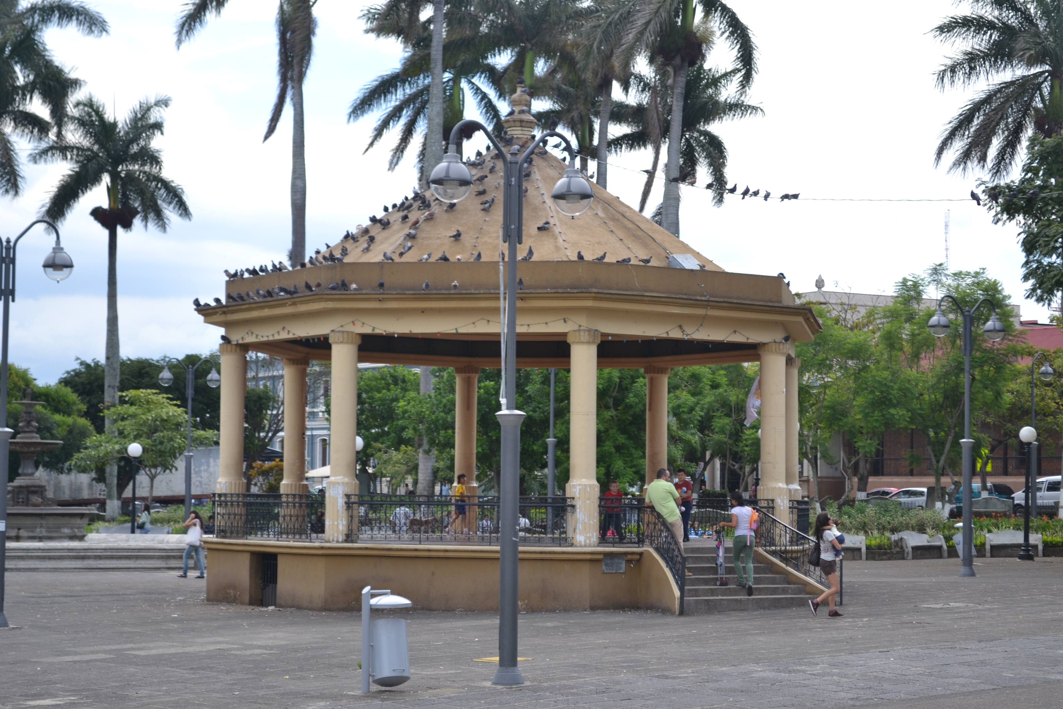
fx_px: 2126
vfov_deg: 18.9
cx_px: 532
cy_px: 354
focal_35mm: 72
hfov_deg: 28.1
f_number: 6.3
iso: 100
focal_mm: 48
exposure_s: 1/160
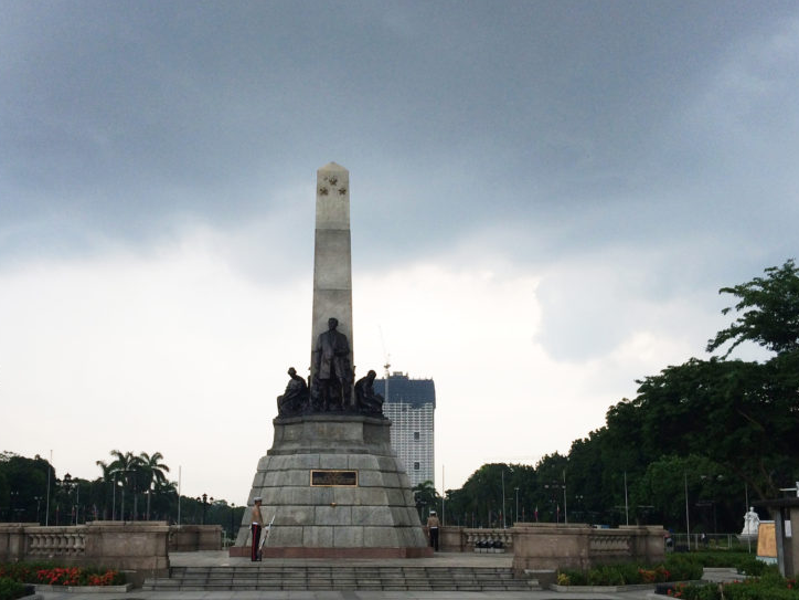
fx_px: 946
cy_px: 388
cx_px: 372
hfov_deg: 45.7
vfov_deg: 34.9
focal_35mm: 41
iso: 50
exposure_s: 1/120
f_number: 2.2
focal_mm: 4.15
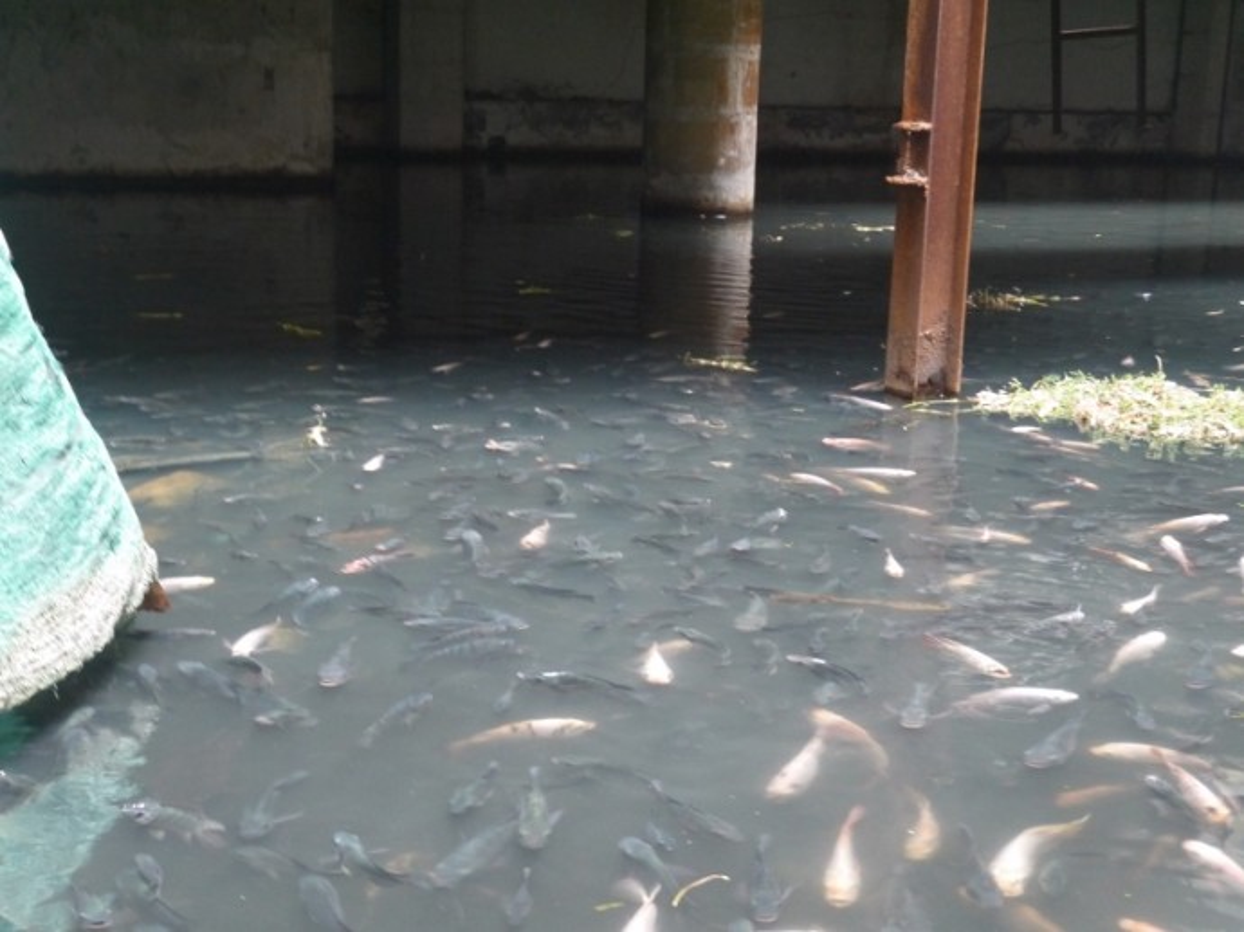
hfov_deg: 39.7
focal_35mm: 48
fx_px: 1724
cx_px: 622
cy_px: 466
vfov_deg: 30.2
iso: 1600
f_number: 4.9
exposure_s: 1/20
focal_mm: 24
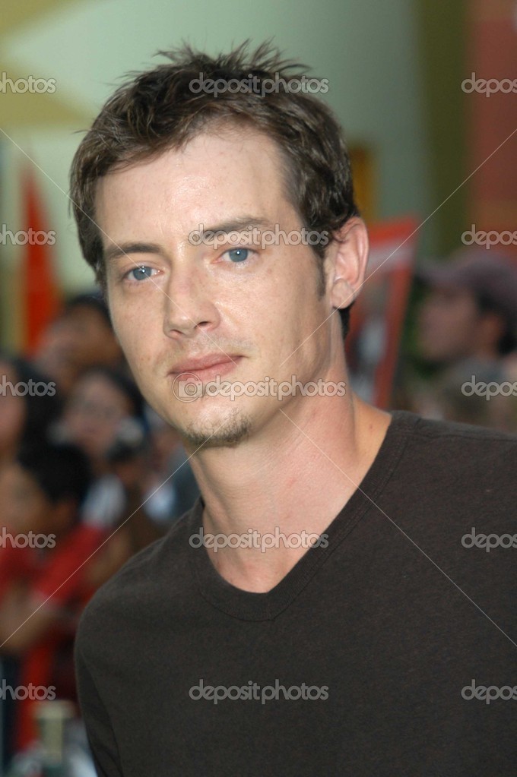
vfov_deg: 11.8
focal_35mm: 174
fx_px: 3756
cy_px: 388
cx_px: 258
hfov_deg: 7.9
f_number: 5.6
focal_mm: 116
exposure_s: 1/180
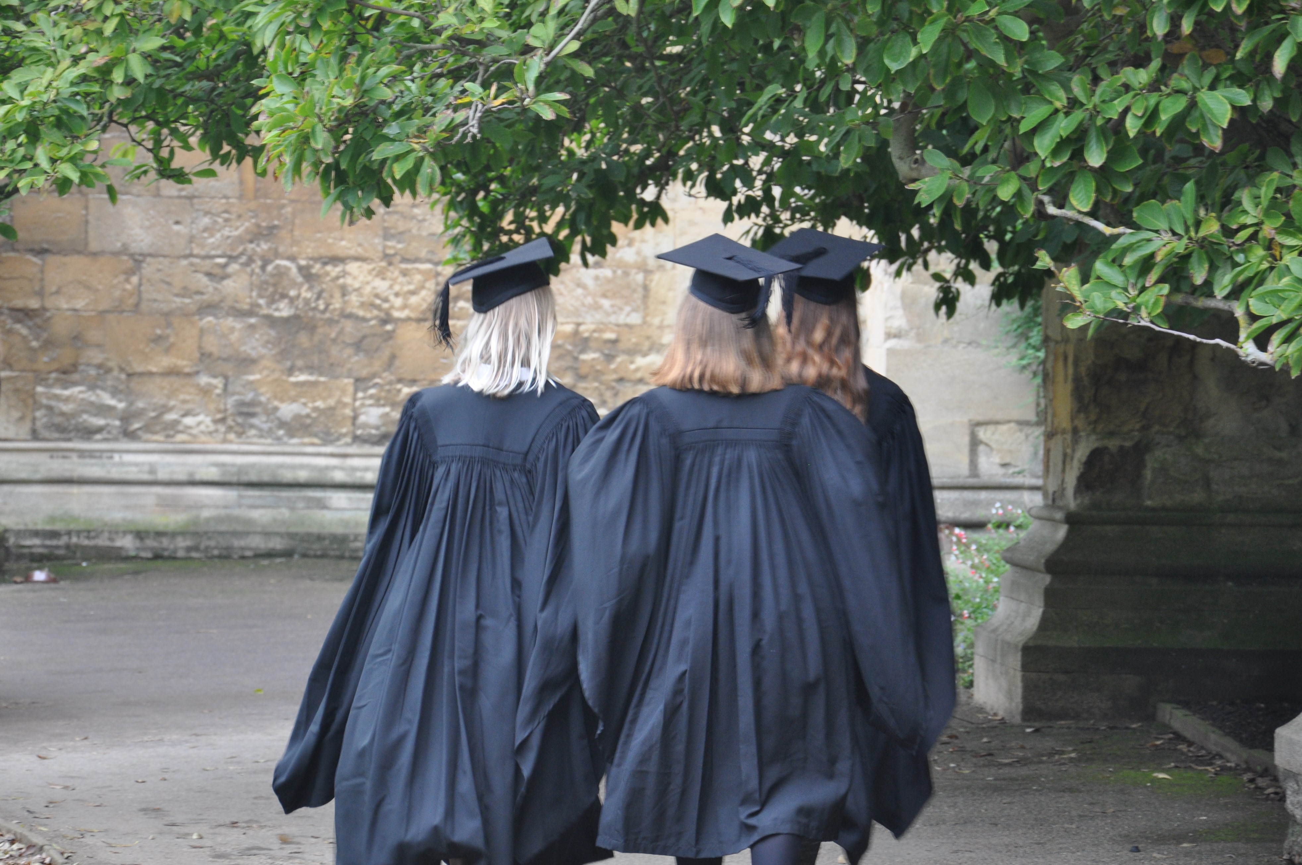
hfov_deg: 13.1
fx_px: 5689
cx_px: 651
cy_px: 432
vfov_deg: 8.7
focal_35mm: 158
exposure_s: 1/60
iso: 560
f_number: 5.6
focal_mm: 105
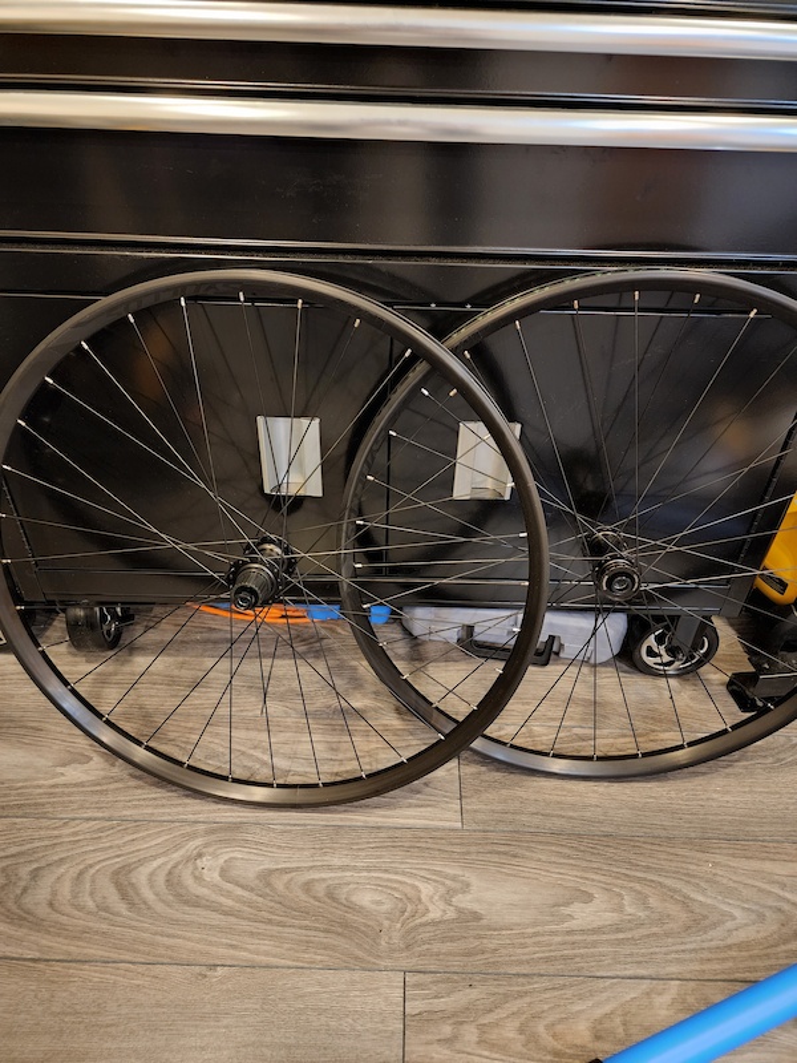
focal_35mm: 23
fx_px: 706
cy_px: 532
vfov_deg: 73.9
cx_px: 398
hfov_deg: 58.9
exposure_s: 1/30
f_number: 1.8
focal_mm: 6.4
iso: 500
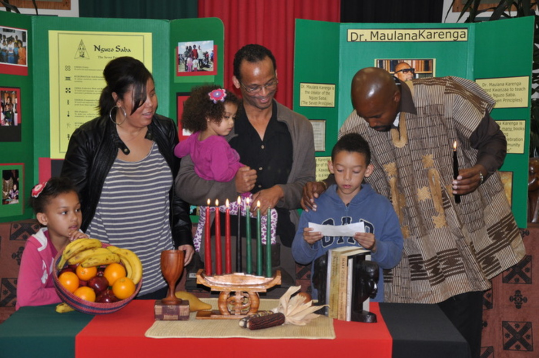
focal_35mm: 72
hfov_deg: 28.1
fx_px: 1077
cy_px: 179
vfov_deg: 18.9
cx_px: 270
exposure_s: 1/125
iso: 450
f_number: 4.8
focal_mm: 48
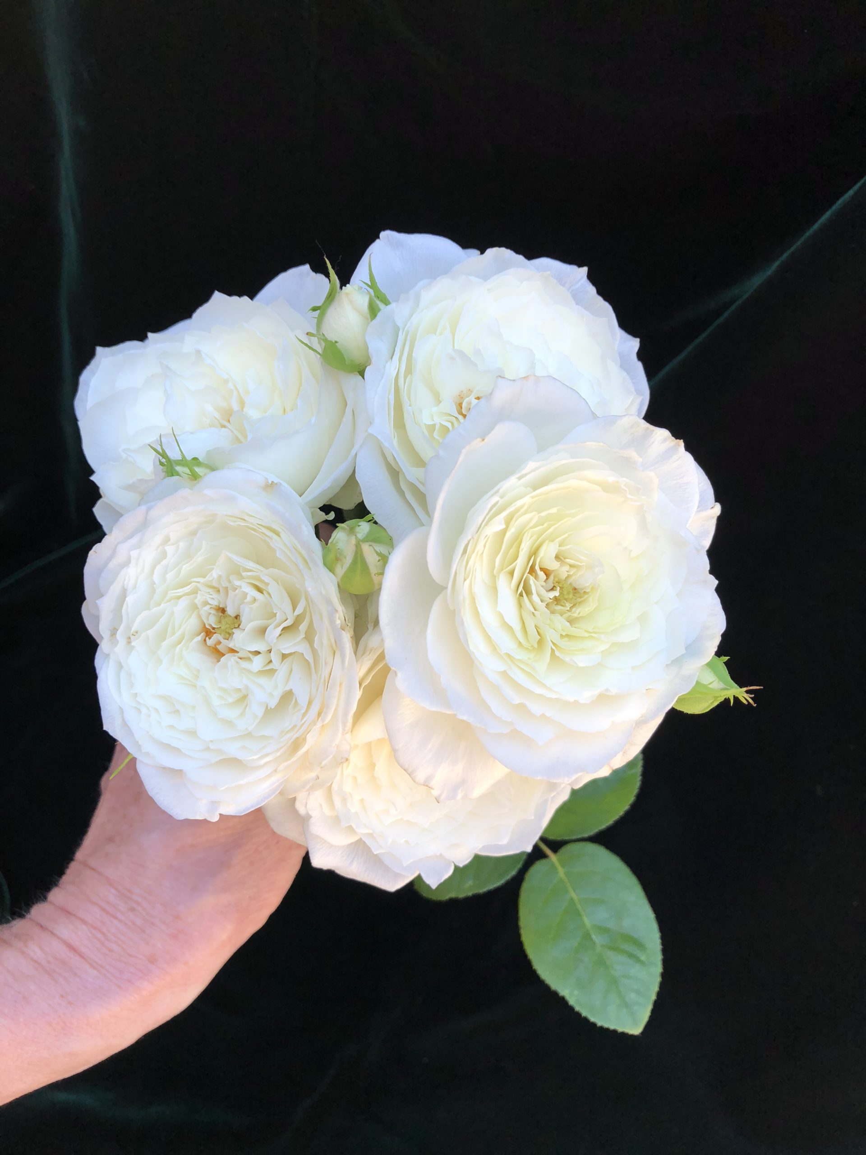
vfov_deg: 63.4
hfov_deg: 49.7
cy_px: 578
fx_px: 934
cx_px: 433
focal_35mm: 28
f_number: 1.8
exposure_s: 1/191
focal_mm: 3.99
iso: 20
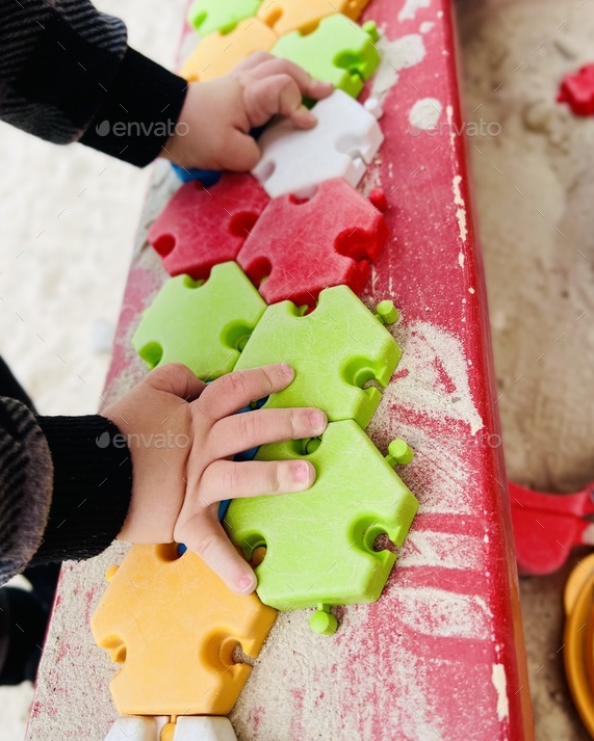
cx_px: 295
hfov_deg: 51.6
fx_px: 615
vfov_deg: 62.2
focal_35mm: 28
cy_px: 382
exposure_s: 1/121
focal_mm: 5.7
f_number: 1.5
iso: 80
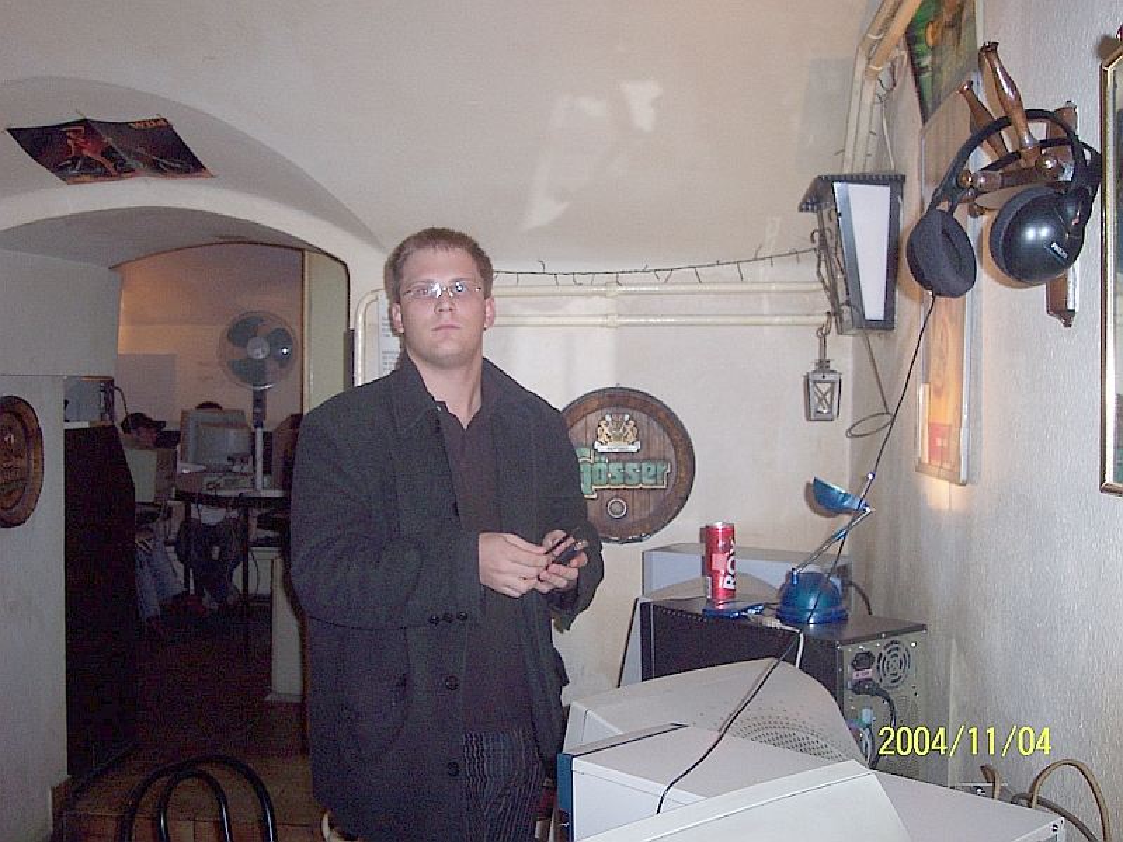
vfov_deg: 37.7
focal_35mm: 38
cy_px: 421
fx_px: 1233
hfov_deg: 49.0
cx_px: 562
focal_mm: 8
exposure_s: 1/30
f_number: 2.8
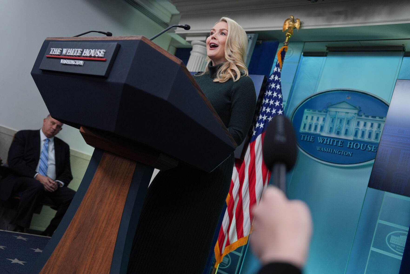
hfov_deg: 50.7
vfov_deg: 35.0
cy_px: 137
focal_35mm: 38
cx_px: 205
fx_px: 433
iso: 800
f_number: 2.8
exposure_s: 1/500
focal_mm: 38
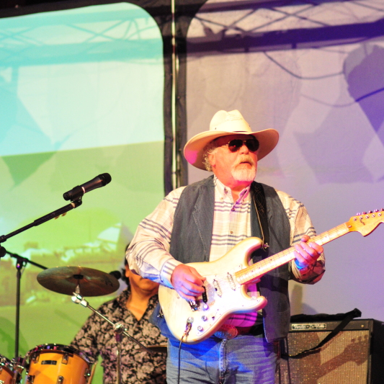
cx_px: 223
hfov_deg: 8.4
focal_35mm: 208
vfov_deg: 8.4
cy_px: 169
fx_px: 2608
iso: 1250
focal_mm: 85
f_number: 1.4
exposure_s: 1/200
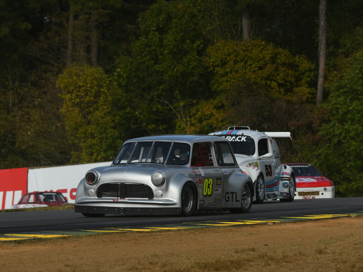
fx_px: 2391
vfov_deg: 6.5
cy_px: 136
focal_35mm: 228
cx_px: 176
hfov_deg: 8.7
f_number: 6.3
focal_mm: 140
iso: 200
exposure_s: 1/1250
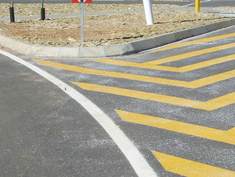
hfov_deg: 19.5
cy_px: 117
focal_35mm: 100
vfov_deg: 14.8
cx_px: 175
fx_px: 679
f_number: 6.3
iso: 50
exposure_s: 1/350
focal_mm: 6.6
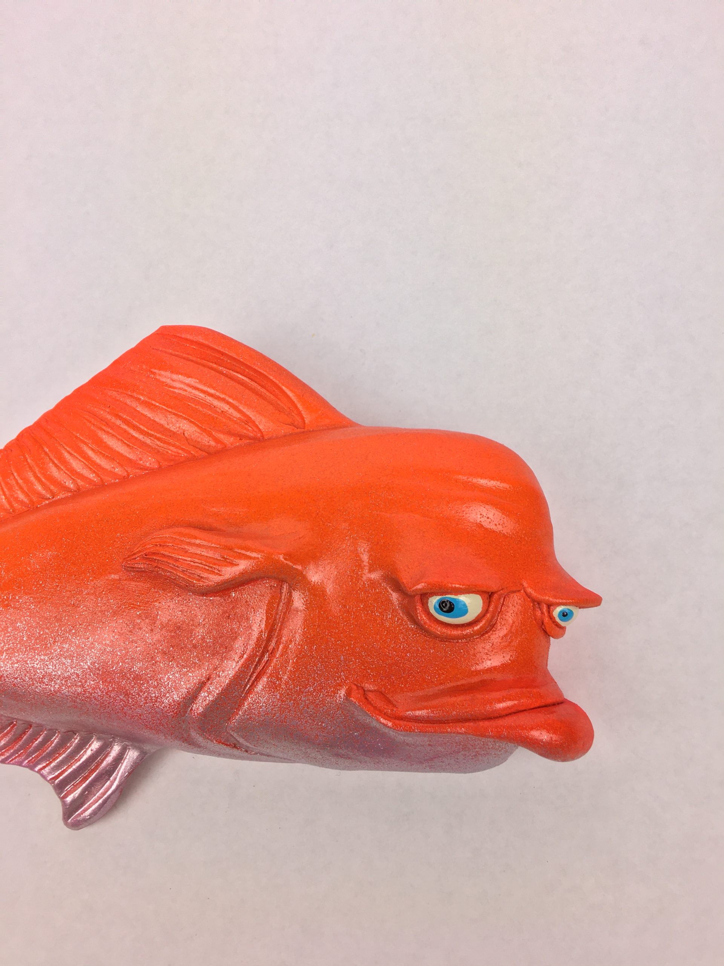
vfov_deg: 61.7
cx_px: 362
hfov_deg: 48.2
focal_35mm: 29
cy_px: 483
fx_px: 809
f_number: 2.2
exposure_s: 1/60
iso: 25
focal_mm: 4.15
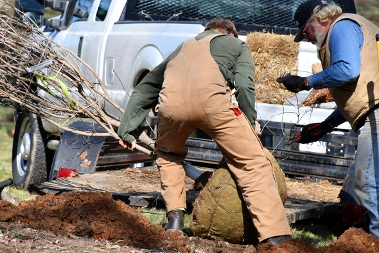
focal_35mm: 450
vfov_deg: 3.1
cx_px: 190
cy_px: 126
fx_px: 4736
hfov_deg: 4.6
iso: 400
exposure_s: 1/400
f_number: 10
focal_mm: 300
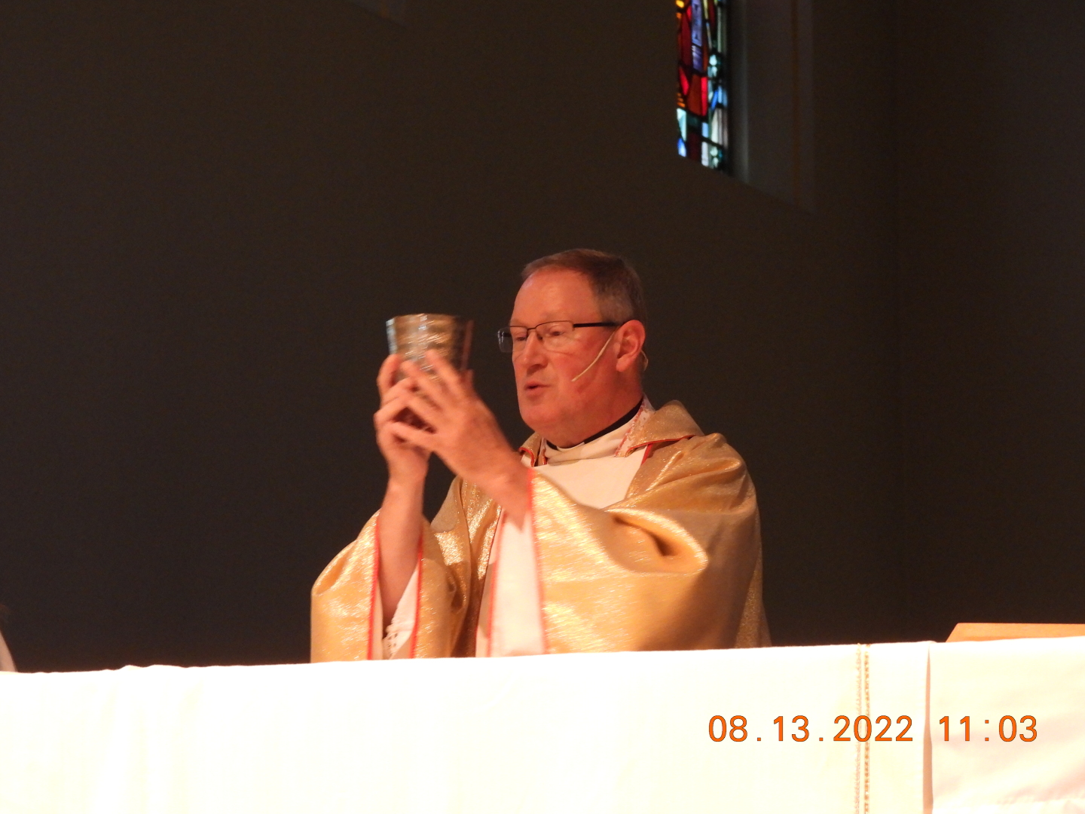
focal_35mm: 240
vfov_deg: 6.2
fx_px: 7523
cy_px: 407
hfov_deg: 8.2
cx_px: 542
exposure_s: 1/20
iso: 800
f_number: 4.5
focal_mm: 42.8
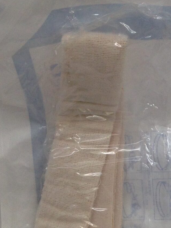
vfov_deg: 19.4
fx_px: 658
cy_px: 184
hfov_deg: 14.3
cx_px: 210
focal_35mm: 100
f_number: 2.4
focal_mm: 4.12
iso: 80
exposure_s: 1/120
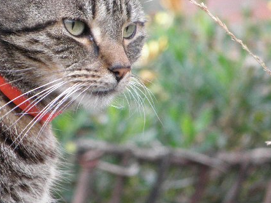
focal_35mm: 1127
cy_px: 42
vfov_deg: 1.3
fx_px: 8825
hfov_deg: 1.8
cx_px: 64
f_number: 5
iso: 125
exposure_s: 1/80
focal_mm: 119.6
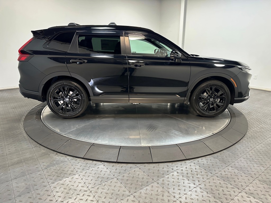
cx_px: 136
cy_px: 102
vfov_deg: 56.8
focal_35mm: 24
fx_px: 188
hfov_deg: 71.6
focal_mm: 6.86
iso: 500
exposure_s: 1/60
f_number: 1.78
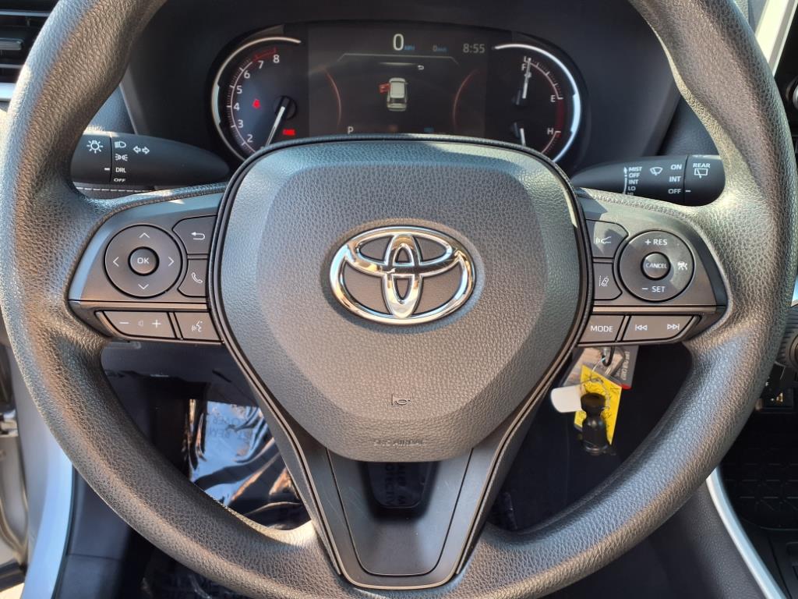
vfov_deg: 51.4
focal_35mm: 27
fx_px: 622
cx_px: 399
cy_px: 300
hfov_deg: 65.3
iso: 40
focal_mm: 3.58
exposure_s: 1/120
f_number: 1.9
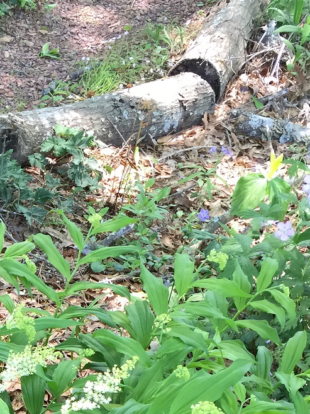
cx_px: -7
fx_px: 859
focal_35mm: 72
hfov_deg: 19.8
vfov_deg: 24.5
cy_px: 494
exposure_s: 1/40
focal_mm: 4.15
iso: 32
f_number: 2.2
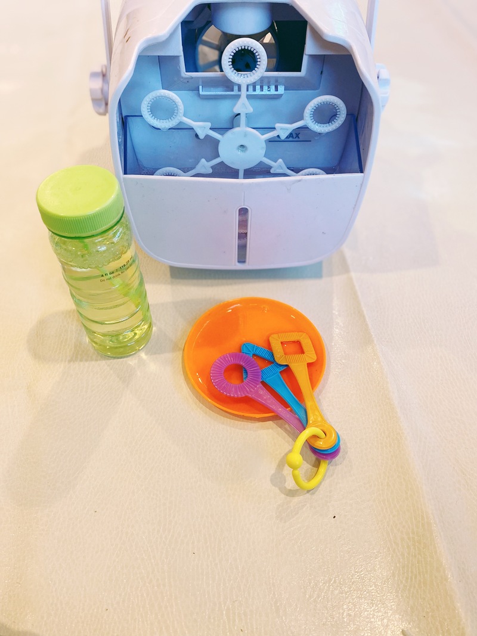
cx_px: 238
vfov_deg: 67.3
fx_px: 478
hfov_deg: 53.1
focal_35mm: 26
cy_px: 318
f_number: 1.8
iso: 160
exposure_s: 1/60
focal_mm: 4.25
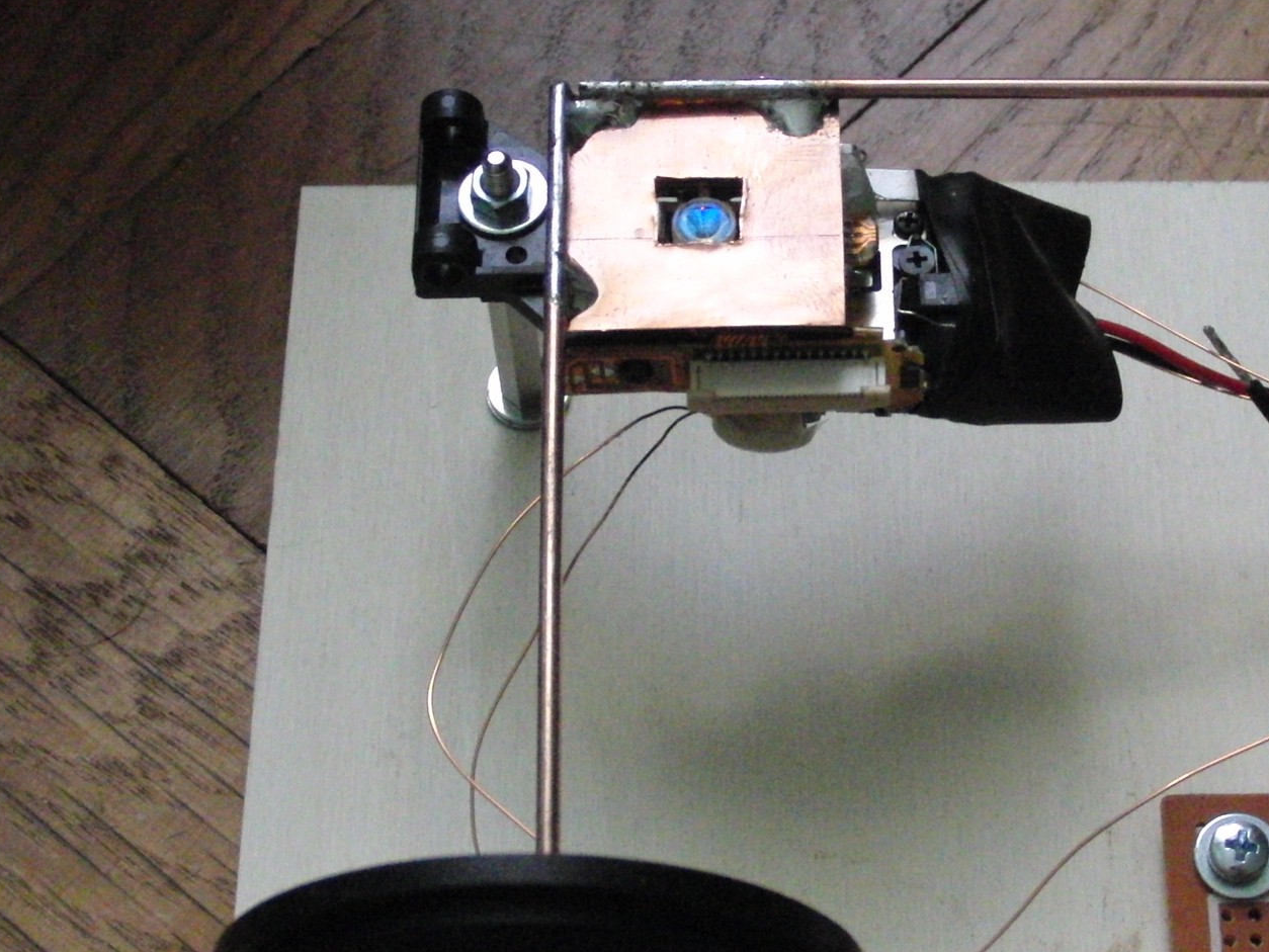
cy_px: 516
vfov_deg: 18.7
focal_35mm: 79
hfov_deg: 24.5
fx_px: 2897
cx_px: 928
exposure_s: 1/60
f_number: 3.7
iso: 800
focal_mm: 7.54
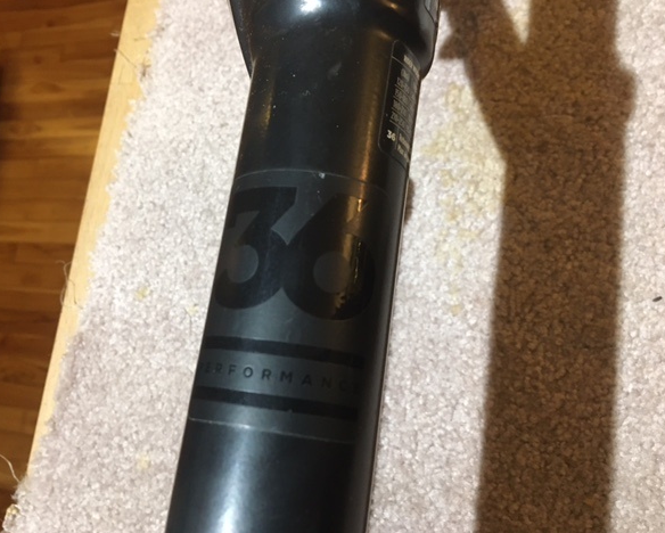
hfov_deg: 57.1
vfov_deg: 47.2
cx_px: 317
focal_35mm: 31
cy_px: 269
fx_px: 611
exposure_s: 1/30
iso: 200
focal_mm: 4.15
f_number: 2.2
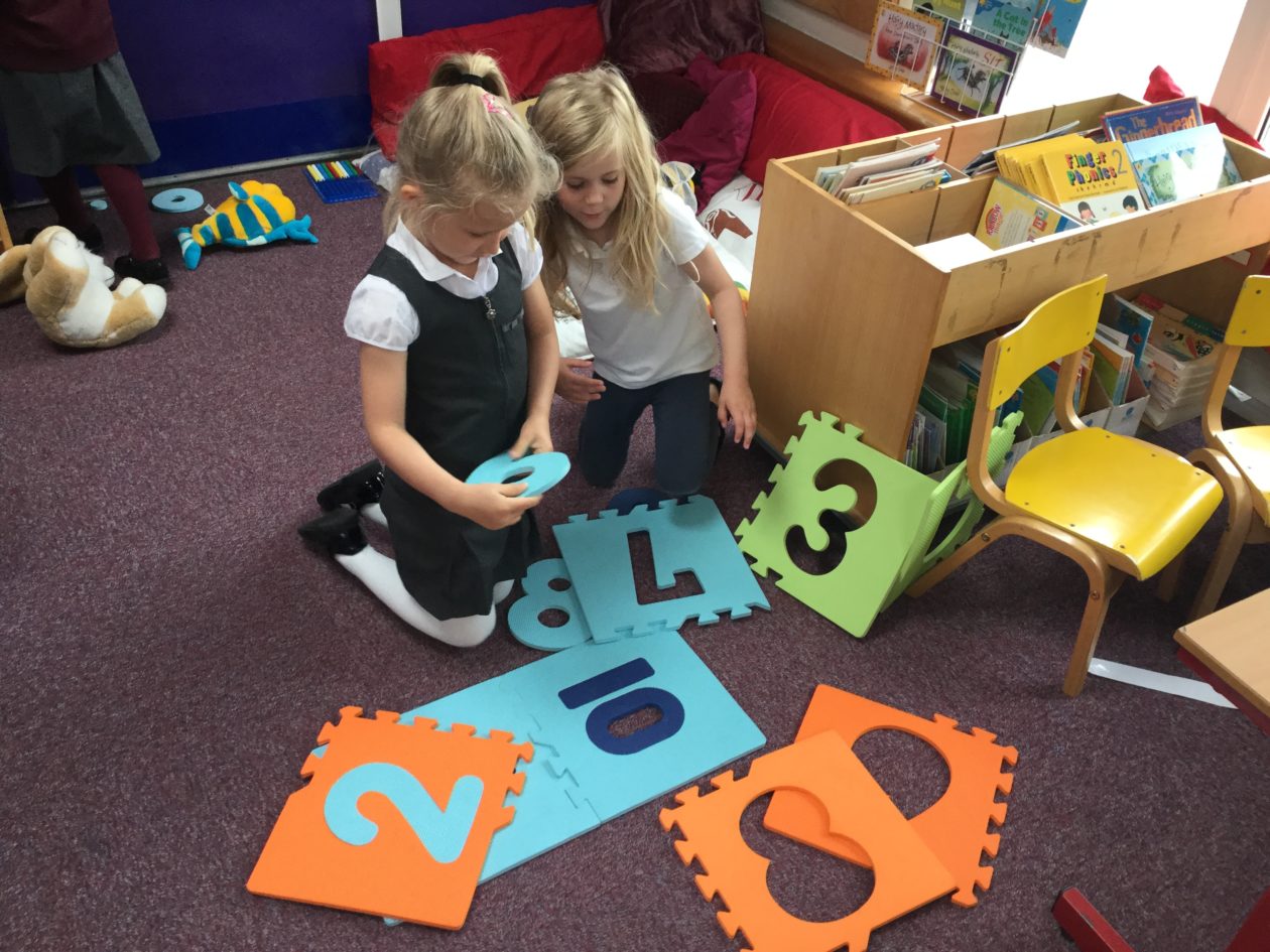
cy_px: 476
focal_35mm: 31
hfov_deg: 58.4
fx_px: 1137
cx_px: 635
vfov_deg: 45.4
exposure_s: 1/33
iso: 40
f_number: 2.4
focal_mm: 3.3
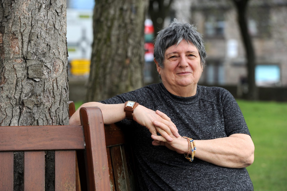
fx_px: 1474
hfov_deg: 11.1
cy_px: 96
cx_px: 144
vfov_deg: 7.4
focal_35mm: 185
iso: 200
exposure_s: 1/200
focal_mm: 185
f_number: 5.6
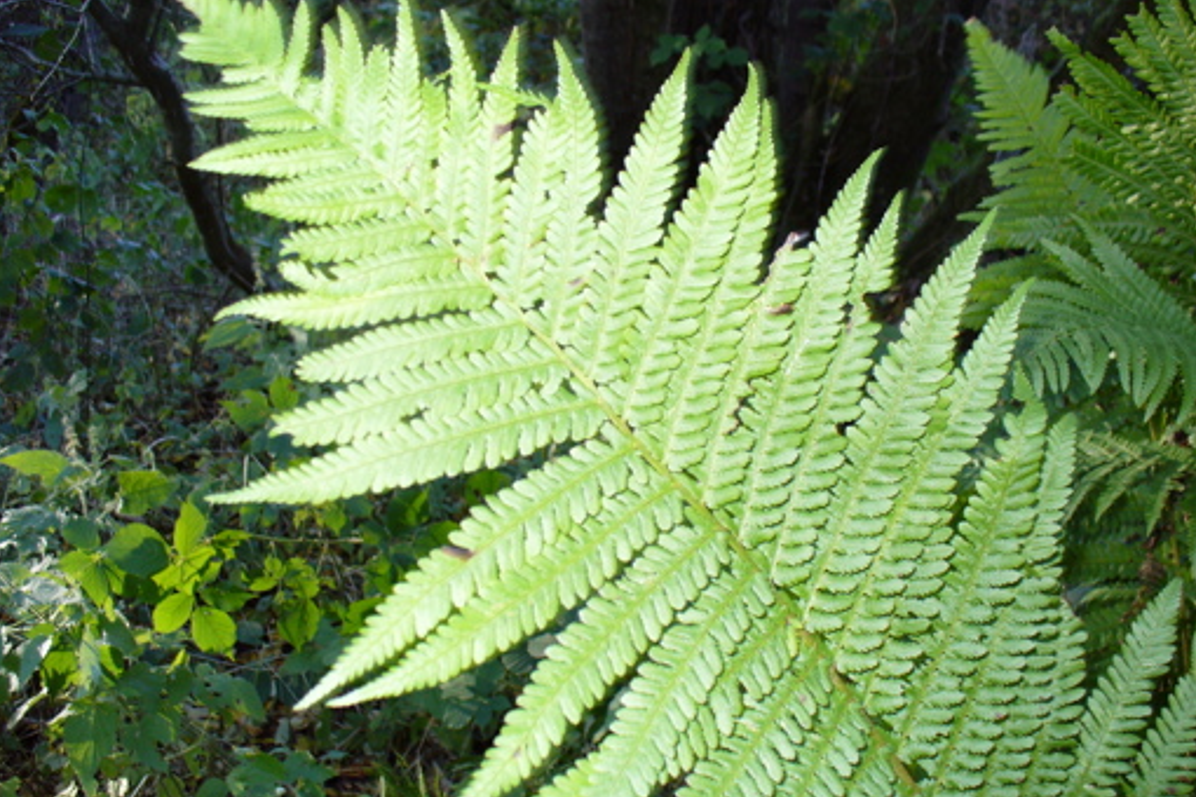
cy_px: 436
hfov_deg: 49.6
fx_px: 1296
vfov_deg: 34.2
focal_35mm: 39
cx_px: 594
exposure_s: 1/30
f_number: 2.8
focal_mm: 6.1
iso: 80
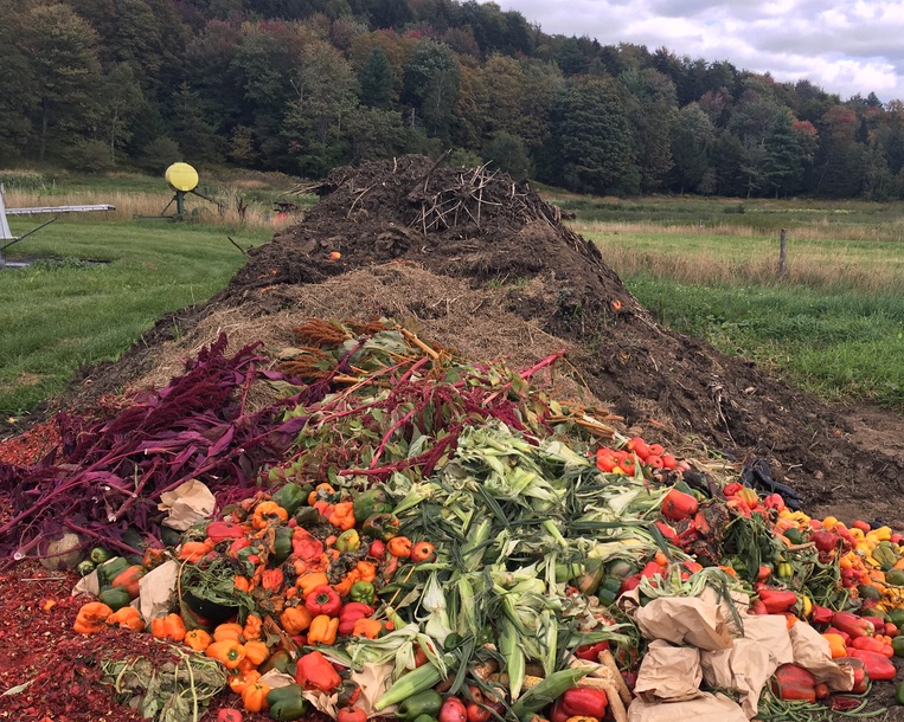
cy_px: 436
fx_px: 1016
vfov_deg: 39.0
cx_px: 551
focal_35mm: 38
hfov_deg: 47.6
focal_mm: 4.15
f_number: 2.2
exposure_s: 1/516
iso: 25
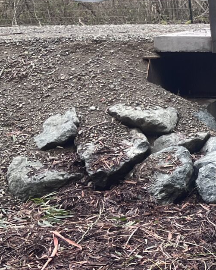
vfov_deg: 23.0
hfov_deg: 14.9
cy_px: 160
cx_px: 441
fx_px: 663
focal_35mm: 83
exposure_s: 1/121
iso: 125
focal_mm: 5.1
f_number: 1.6
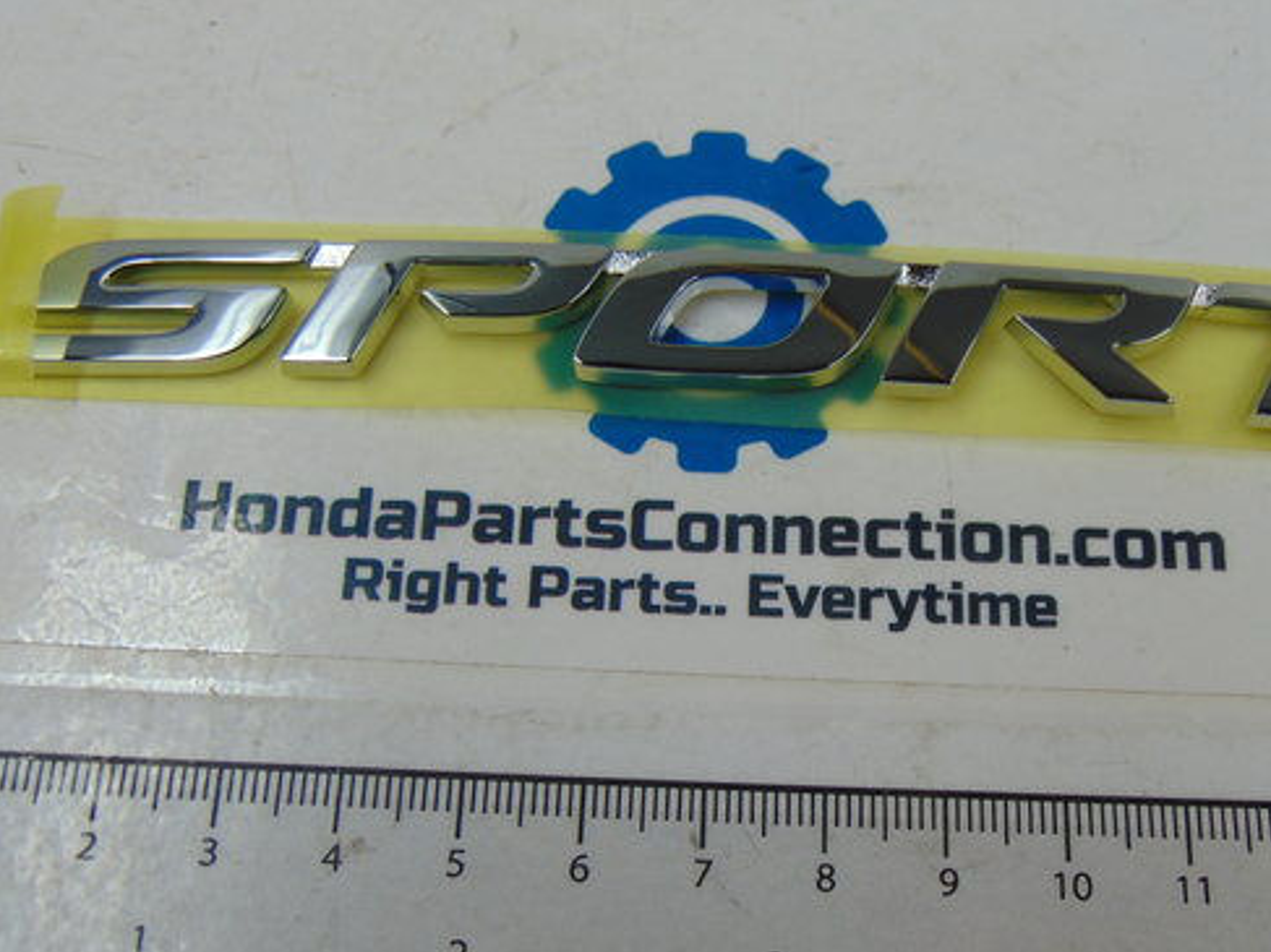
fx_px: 1689
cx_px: 707
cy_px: 451
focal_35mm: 46
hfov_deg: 41.2
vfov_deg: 31.5
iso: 80
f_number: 3.2
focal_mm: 6.3
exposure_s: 1/40
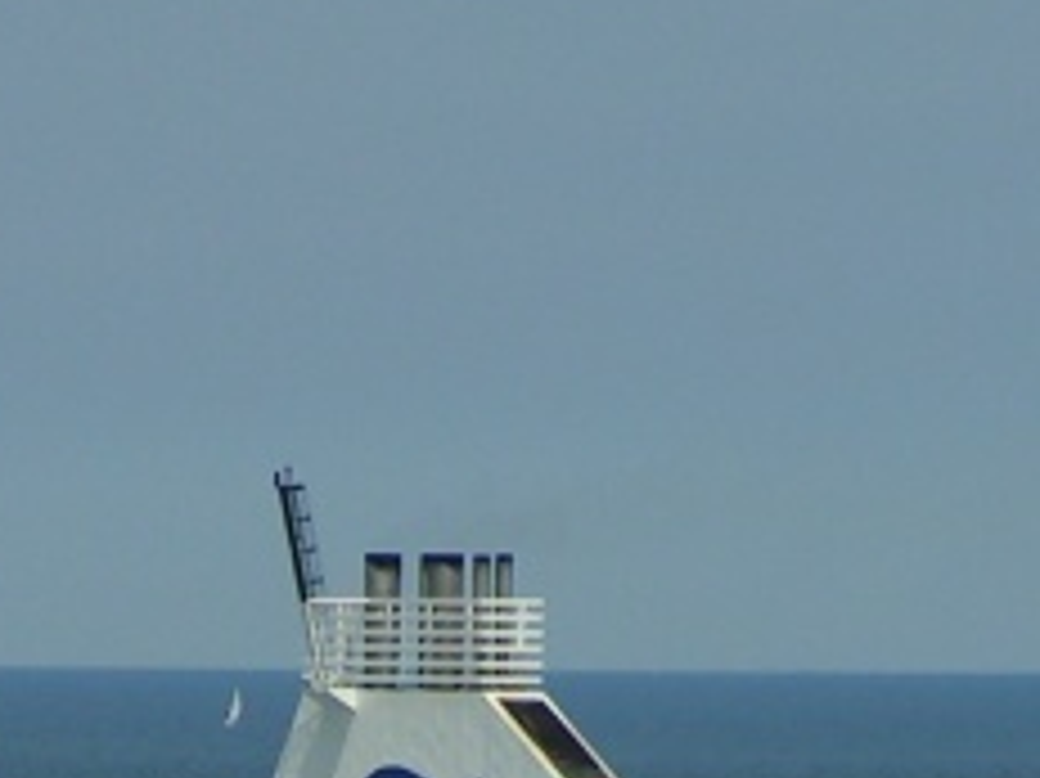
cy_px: 1147
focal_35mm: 745
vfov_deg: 2.0
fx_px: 22371
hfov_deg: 2.7
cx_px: 149
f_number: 4.8
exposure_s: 1/1000
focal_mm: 35.9
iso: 64
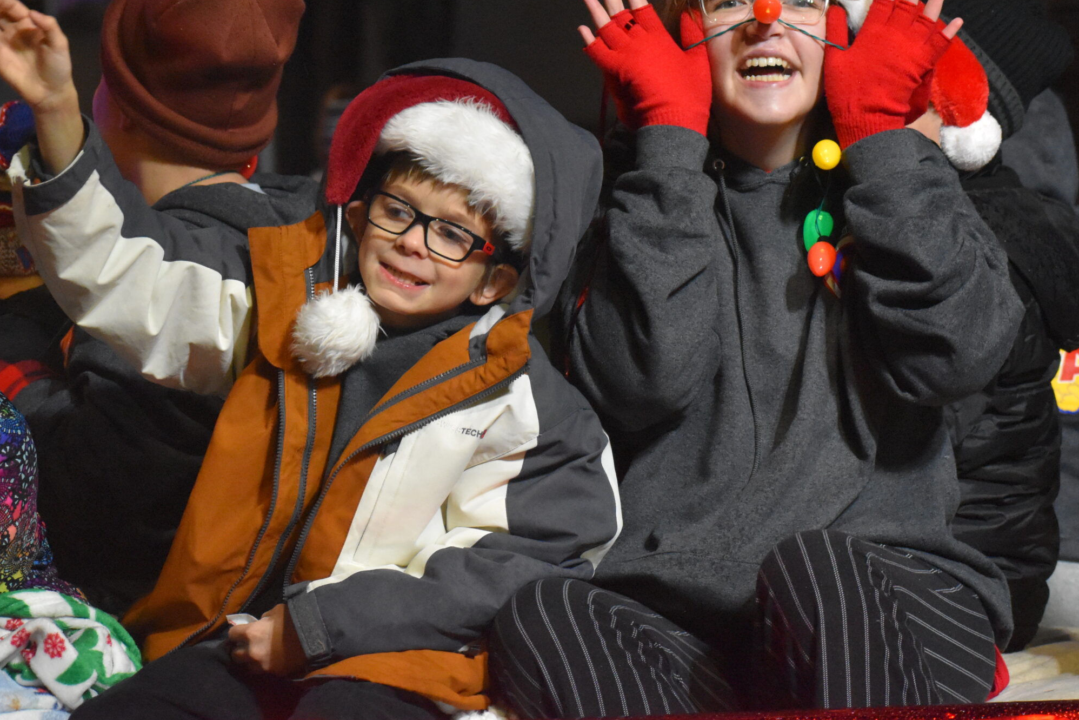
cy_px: 264
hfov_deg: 11.6
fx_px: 5305
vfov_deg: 7.8
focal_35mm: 177
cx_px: 628
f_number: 4.8
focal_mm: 92
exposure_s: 1/250
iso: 5000
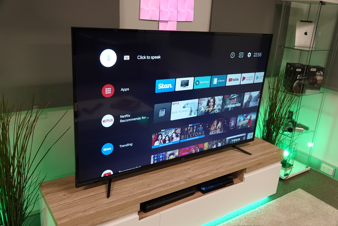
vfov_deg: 42.3
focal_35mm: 31
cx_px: 169
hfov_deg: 60.3
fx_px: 291
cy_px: 113
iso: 640
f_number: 2.8
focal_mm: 11.26
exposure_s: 1/40
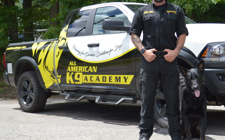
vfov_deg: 22.3
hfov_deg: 35.1
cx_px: 122
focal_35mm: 58
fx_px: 356
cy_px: 56
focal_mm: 32
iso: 100
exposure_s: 1/250
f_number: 4.8
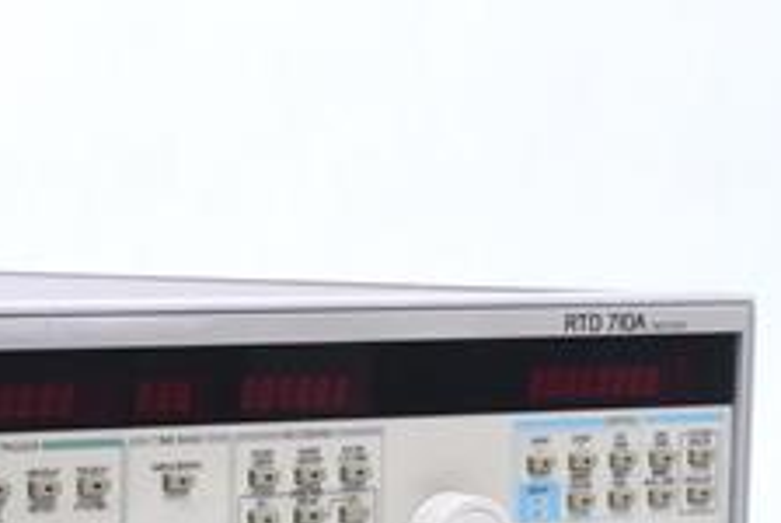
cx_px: -248
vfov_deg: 11.0
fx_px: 2672
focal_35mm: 123
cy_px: 635
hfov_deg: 15.8
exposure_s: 1/200
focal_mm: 31
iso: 200
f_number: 13
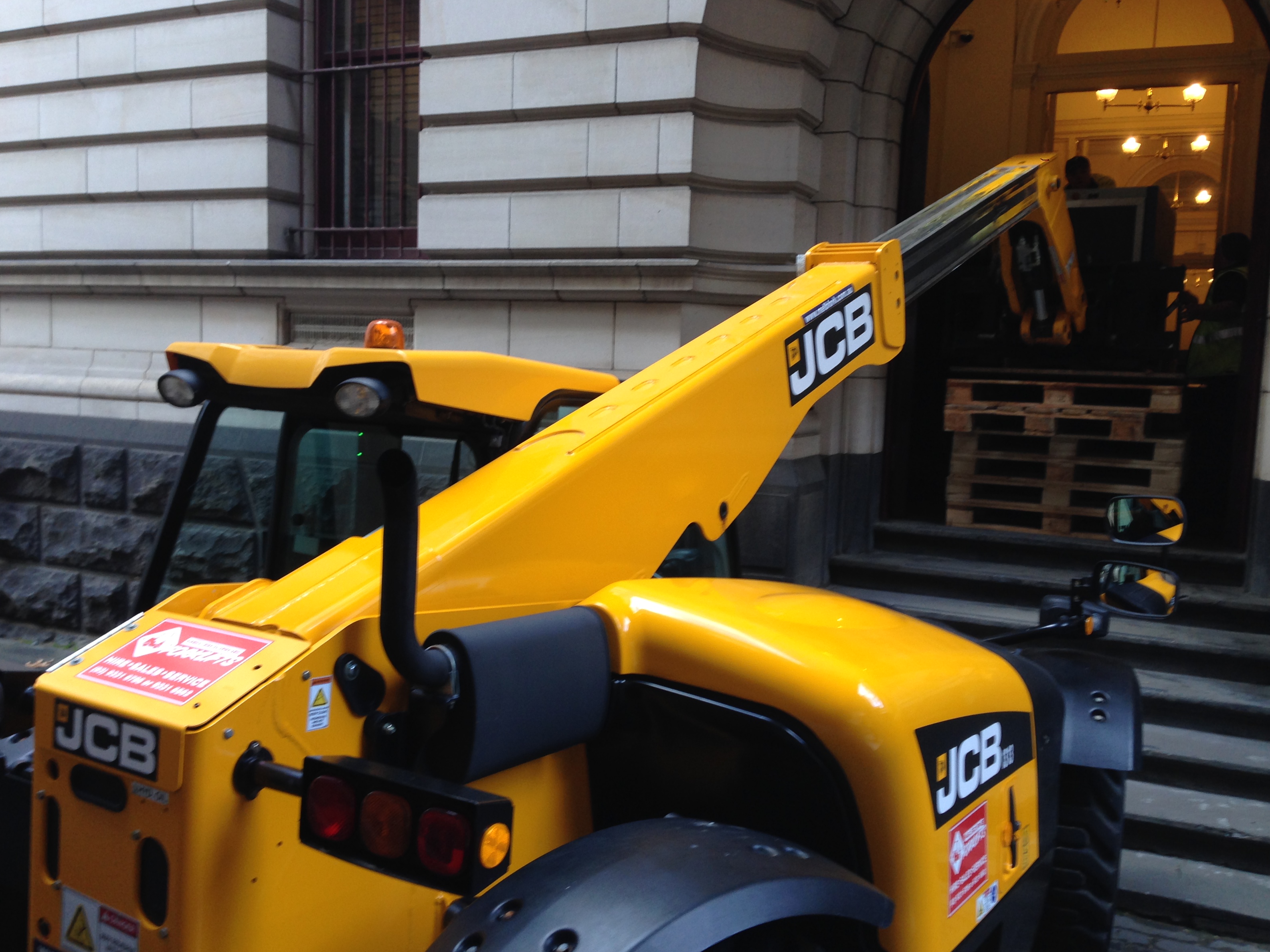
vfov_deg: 41.8
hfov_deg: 54.0
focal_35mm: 34
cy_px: 483
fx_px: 1247
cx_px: 619
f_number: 2.4
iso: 50
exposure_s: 1/20
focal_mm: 4.12
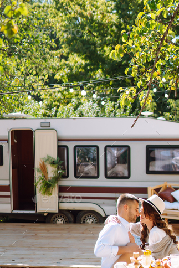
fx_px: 477
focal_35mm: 64
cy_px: 195
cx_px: 139
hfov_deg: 21.0
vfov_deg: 31.0
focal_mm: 35
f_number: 1.4
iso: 160
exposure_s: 1/5000
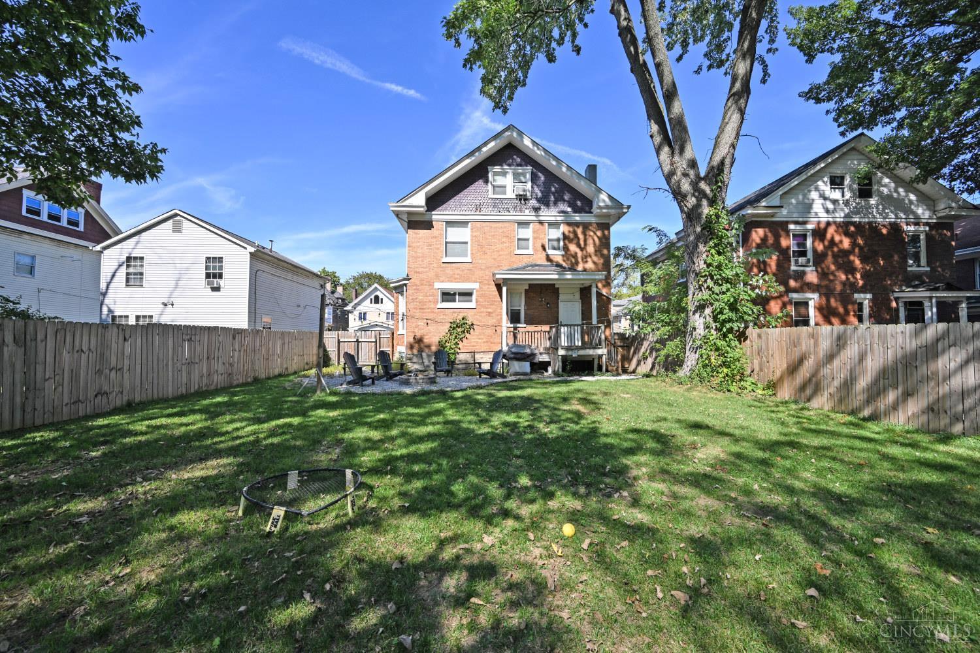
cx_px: 490
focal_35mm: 14
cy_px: 326
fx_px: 381
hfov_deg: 104.3
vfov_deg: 81.2
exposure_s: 1/125
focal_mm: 14
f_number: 10
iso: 100
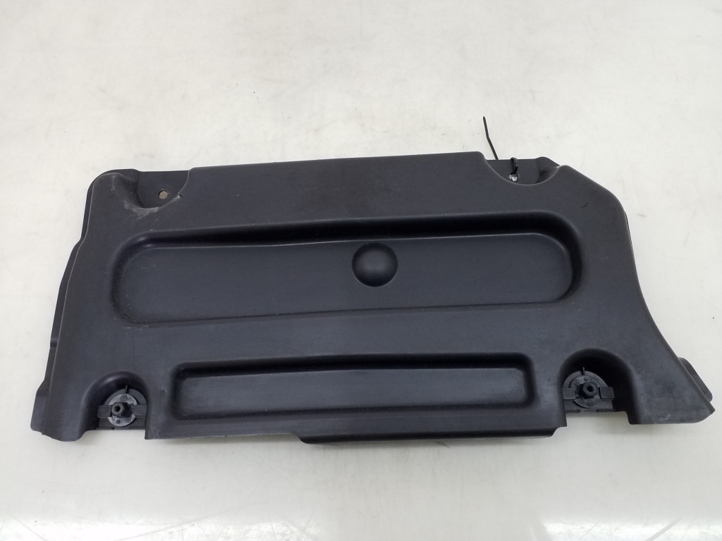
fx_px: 563
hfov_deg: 65.3
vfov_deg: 51.4
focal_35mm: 27
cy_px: 270
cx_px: 361
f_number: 1.9
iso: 125
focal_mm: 3.6
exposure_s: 1/50
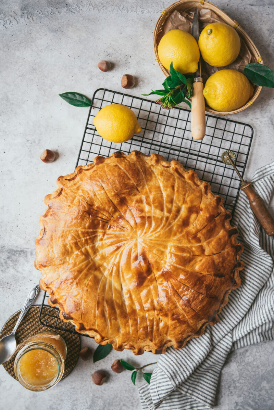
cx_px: 137
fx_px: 525
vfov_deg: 42.7
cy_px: 205
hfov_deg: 29.3
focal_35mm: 46
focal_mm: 46
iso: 320
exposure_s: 1/60
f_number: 3.5
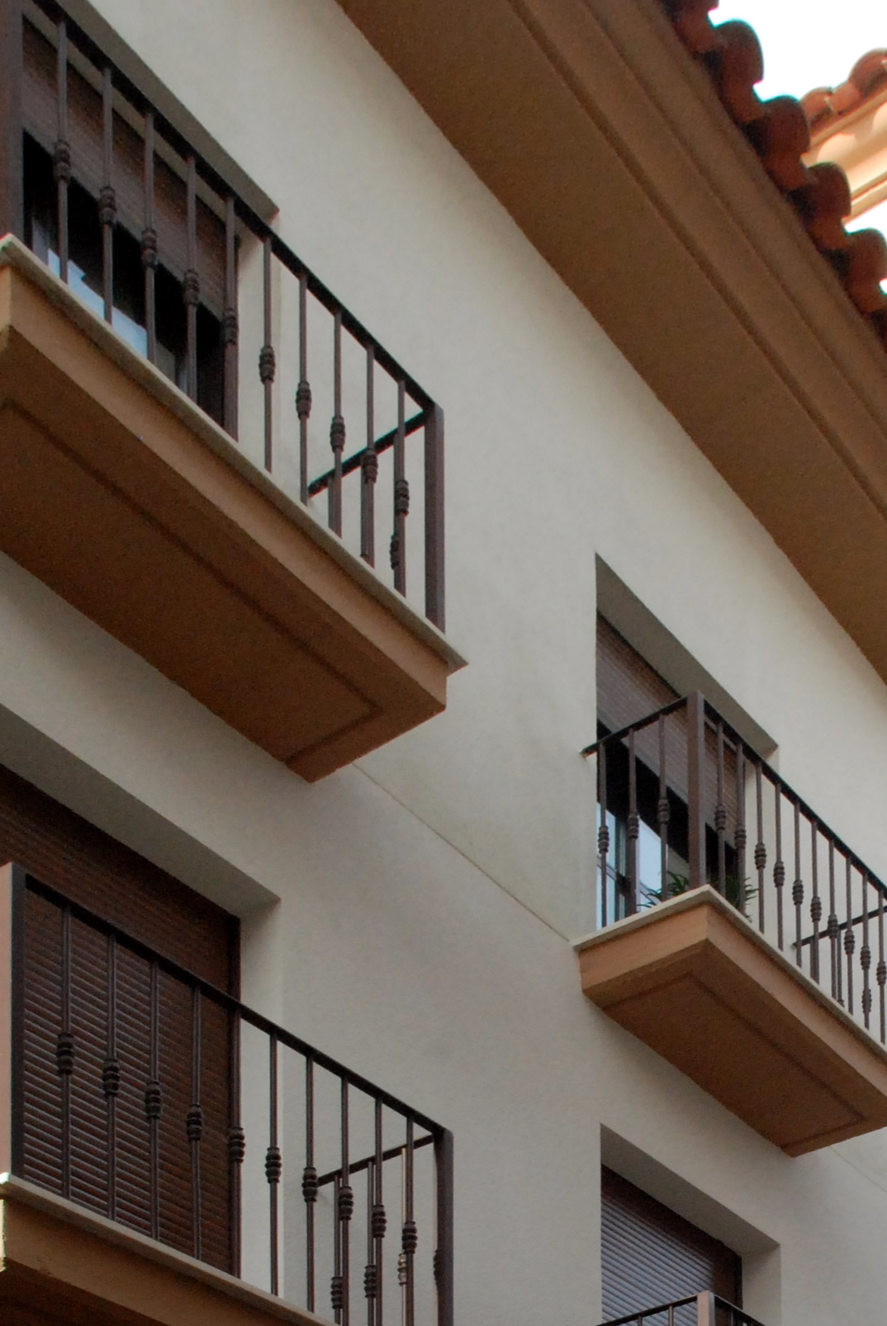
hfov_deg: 27.3
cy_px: 969
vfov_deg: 39.4
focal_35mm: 49
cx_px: 652
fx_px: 1806
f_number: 11
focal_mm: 20
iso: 1000
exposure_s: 1/200
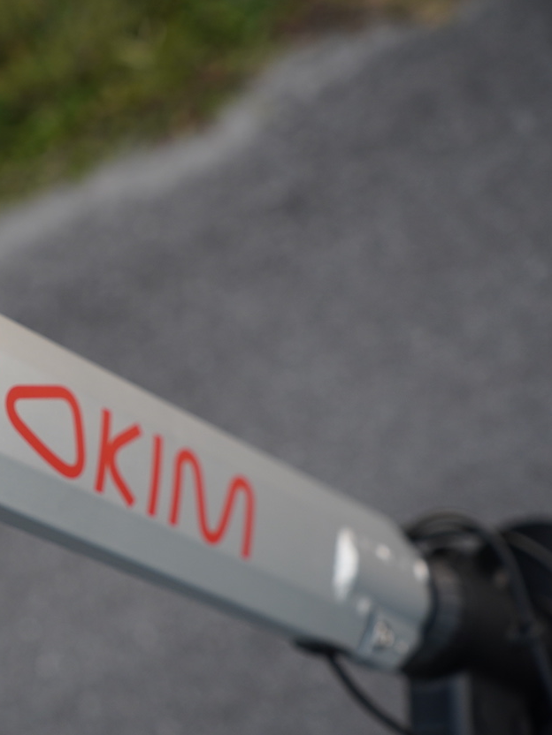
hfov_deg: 17.4
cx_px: 24
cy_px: 370
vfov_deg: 23.6
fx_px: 1765
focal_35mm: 83
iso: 250
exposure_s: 1/60
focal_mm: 38
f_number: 3.2
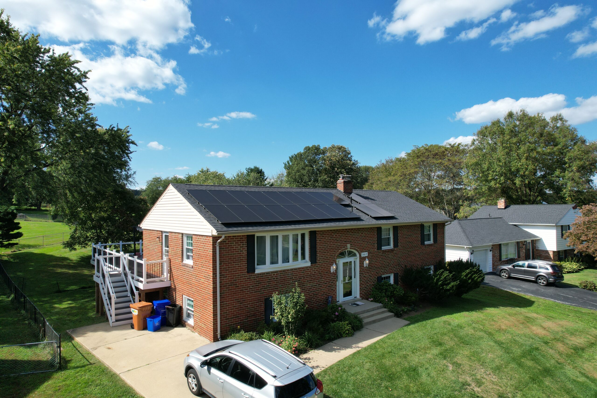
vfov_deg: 57.2
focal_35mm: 22
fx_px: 365
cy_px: 199
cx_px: 298
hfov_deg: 78.6
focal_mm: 8.38
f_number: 2.8
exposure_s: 1/1600
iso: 100
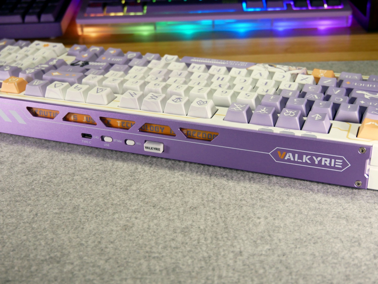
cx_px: 189
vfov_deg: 26.1
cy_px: 142
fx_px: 612
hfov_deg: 34.3
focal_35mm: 56
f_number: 5.2
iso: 800
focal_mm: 28
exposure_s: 1/125
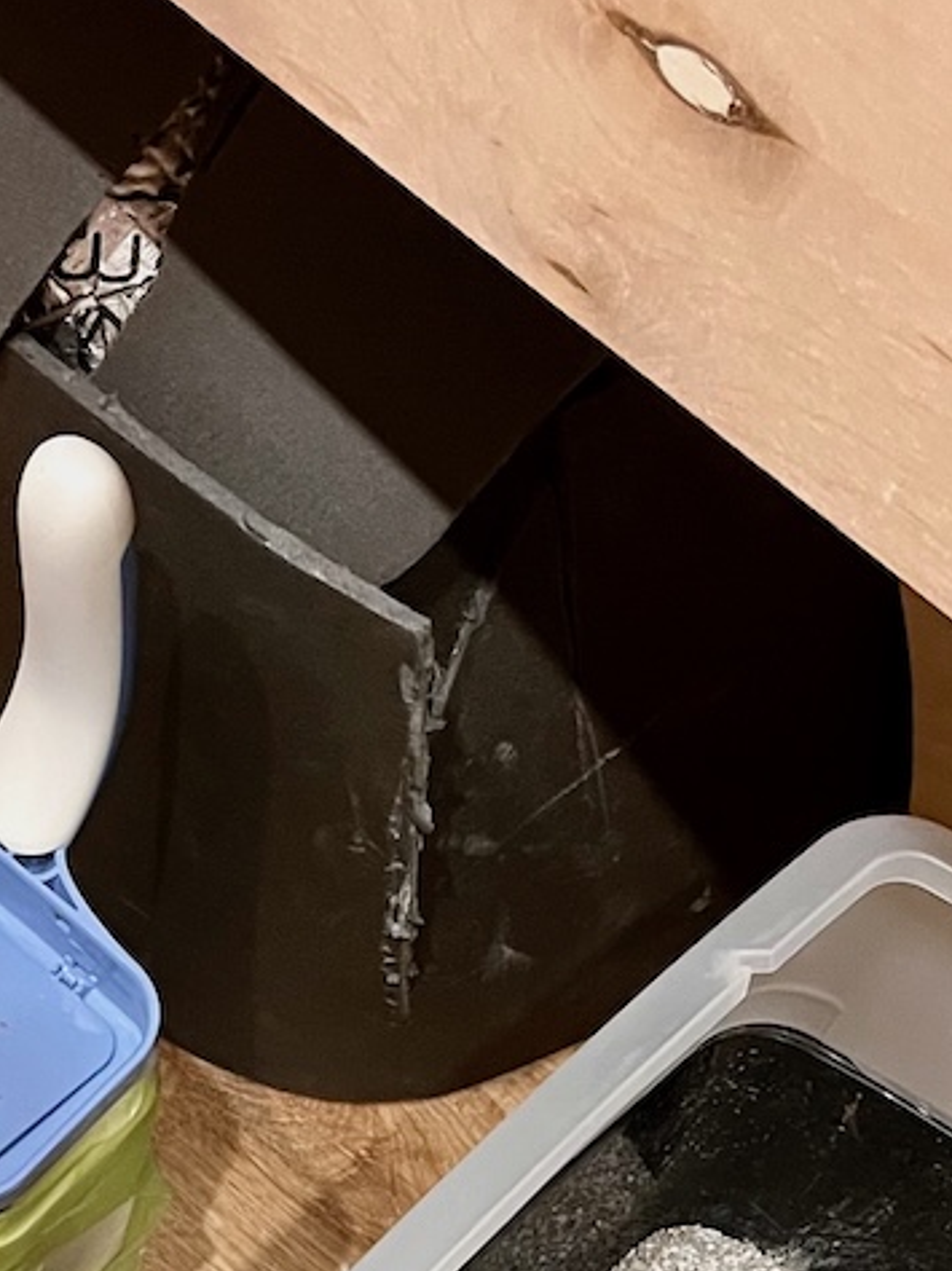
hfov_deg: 18.6
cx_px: 373
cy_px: 1400
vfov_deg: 23.2
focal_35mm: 79
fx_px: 2899
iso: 500
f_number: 1.6
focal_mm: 5.1
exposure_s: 1/49
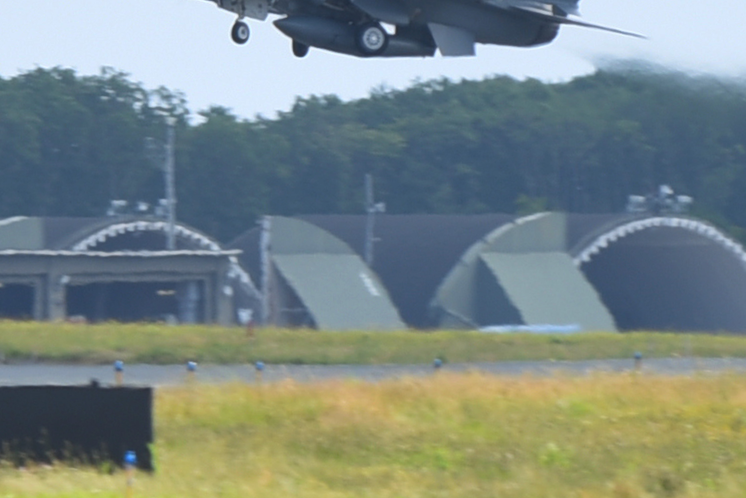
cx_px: -72
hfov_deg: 3.8
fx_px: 11153
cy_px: -124
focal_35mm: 538
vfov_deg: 2.6
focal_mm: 200
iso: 100
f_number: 5
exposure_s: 1/400
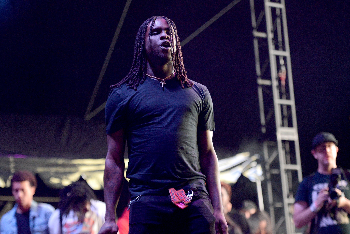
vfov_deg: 13.7
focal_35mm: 100
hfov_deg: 20.4
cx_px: 175
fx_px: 972
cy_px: 117
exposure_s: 1/200
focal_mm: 100
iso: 4000
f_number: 2.8
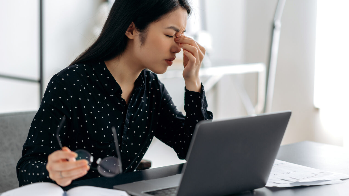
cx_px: 174
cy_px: 92
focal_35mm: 90
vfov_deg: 13.4
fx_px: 833
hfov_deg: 23.7
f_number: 2.2
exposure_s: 1/250
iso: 320
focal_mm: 85
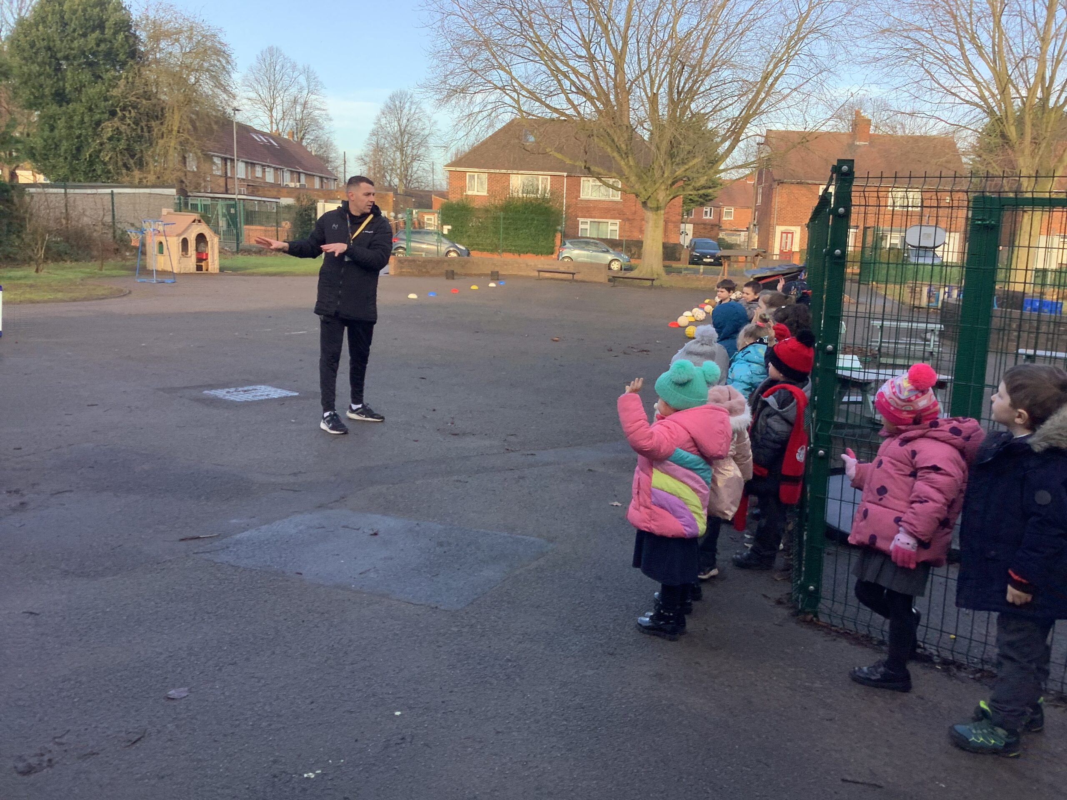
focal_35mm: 31
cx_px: 534
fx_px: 956
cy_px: 400
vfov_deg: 45.4
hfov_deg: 58.4
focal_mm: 3.3
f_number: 2.4
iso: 25
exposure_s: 1/211
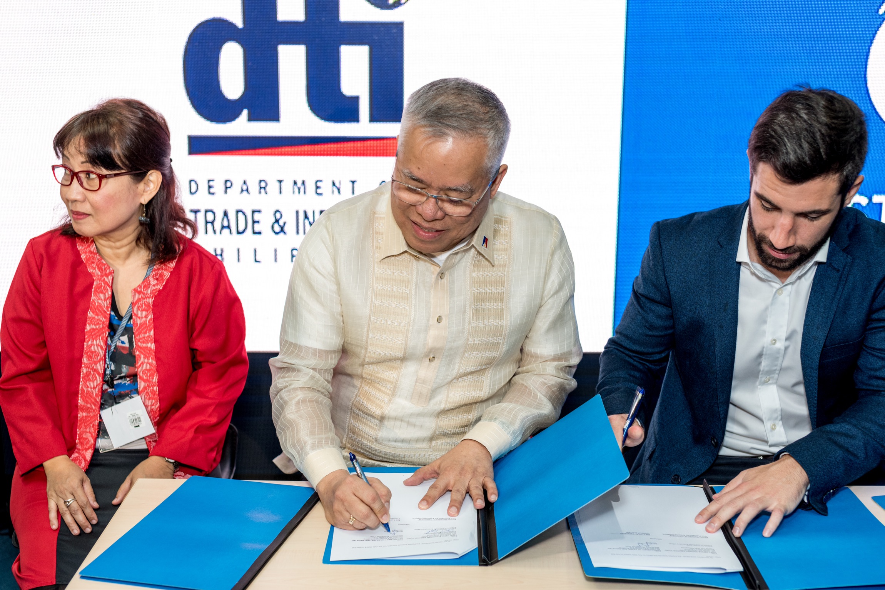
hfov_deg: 39.6
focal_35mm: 50
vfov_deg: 27.0
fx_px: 1229
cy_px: 295
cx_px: 442
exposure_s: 1/100
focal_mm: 50
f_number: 4
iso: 800
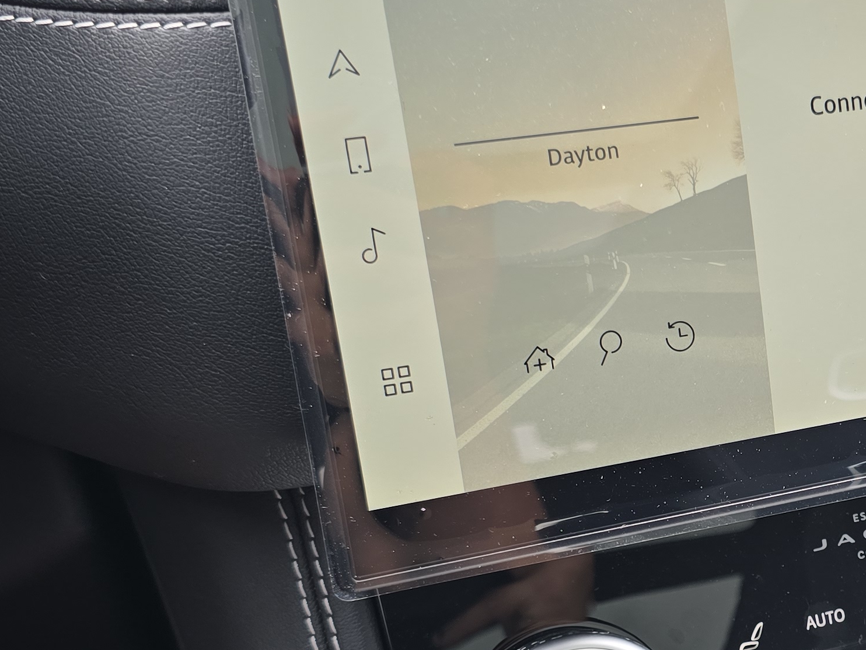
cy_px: 477
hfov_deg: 29.9
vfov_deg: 23.4
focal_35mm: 62
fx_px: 1551
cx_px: 773
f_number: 1.7
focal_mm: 6.3
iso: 12
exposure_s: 1/97.4
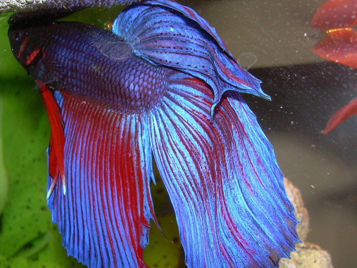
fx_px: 547
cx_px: 121
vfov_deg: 27.5
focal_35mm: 53
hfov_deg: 35.8
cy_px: 139
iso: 55
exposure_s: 1/60
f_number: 4.6
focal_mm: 6.3
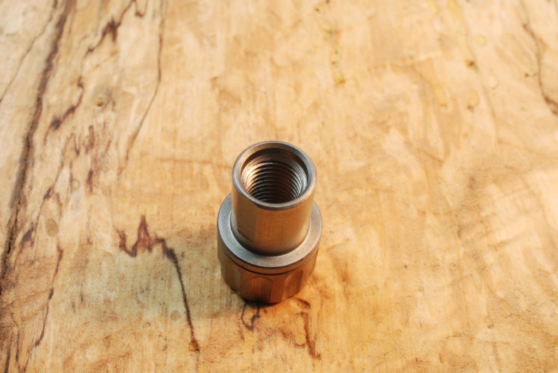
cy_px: 186
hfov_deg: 33.4
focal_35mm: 60
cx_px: 279
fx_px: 931
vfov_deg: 22.7
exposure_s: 1/13
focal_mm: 40
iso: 200
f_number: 22
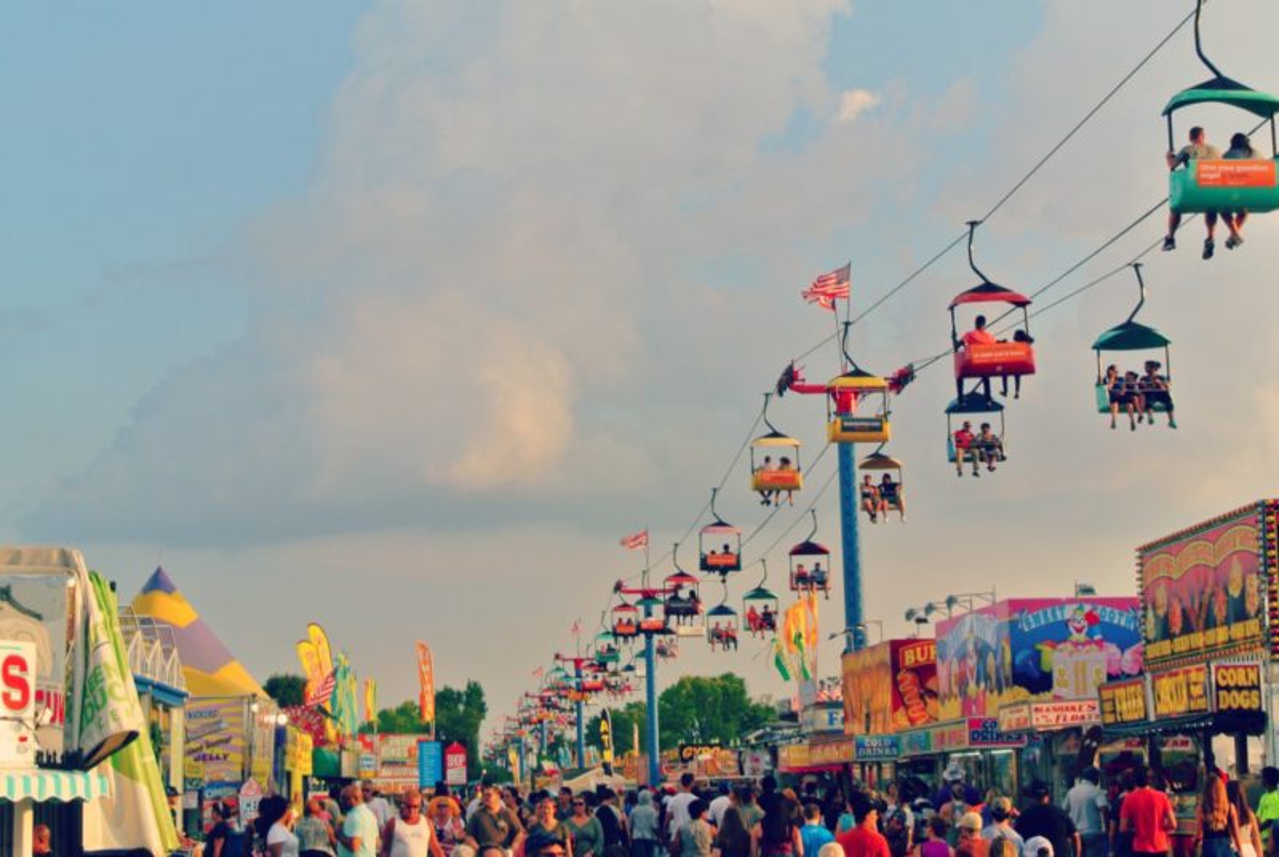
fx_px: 2455
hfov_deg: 29.2
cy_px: 428
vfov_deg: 19.8
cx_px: 640
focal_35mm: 69
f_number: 5.3
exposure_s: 1/60
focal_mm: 25.9
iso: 100
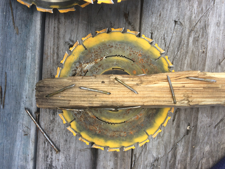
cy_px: 84
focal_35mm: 29
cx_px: 112
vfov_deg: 48.2
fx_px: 188
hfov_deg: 61.7
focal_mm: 4.15
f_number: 2.2
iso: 32
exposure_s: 1/208
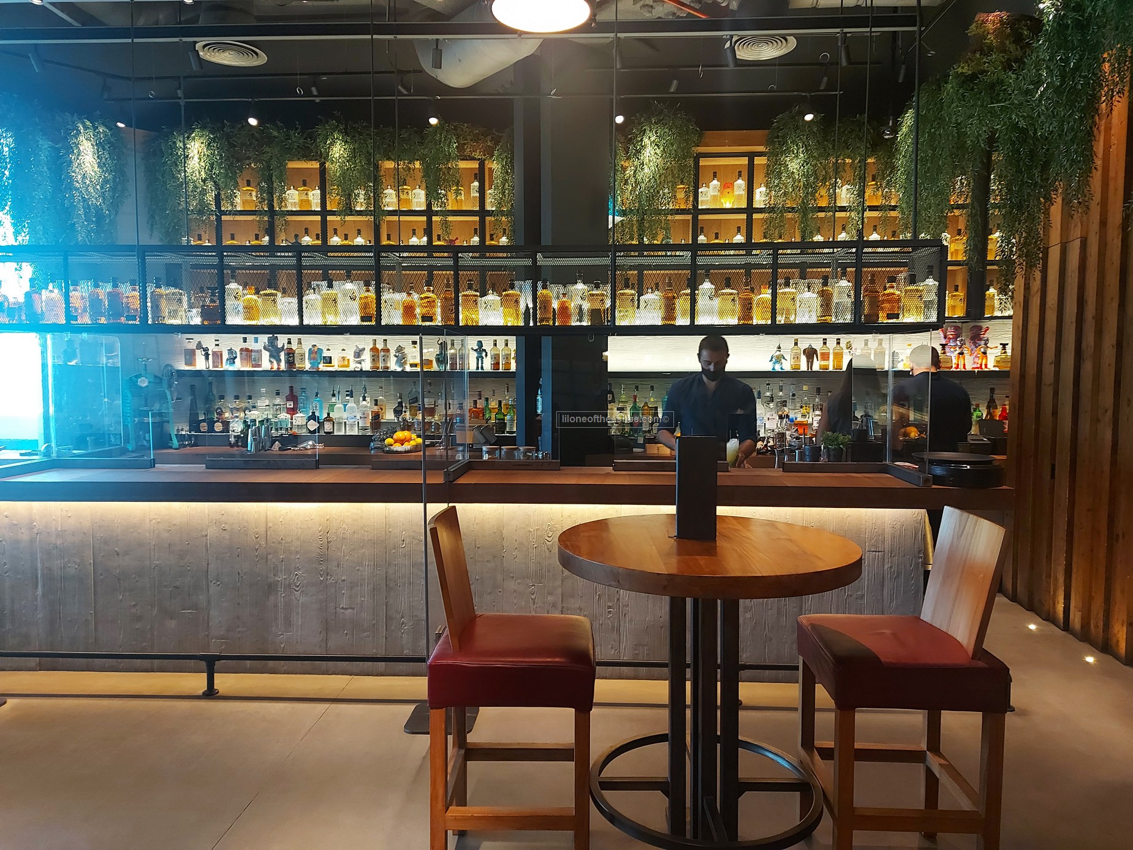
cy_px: 425
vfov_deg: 56.8
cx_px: 566
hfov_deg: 71.6
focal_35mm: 24
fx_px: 786
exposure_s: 1/33
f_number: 1.8
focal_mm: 5.23
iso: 250
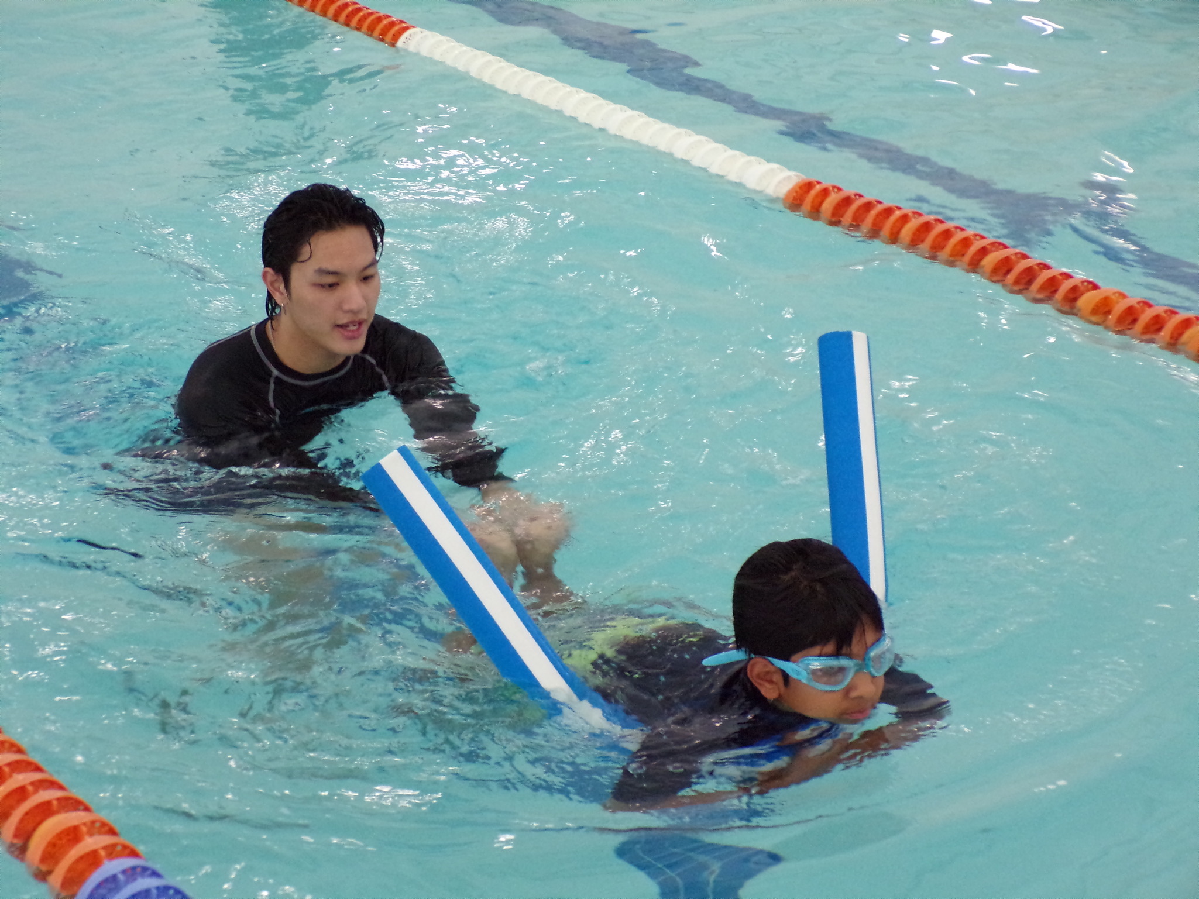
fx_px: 2563
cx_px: 600
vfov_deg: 19.9
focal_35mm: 74
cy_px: 450
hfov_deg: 26.3
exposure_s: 1/60
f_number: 3.9
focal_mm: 13.3
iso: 605
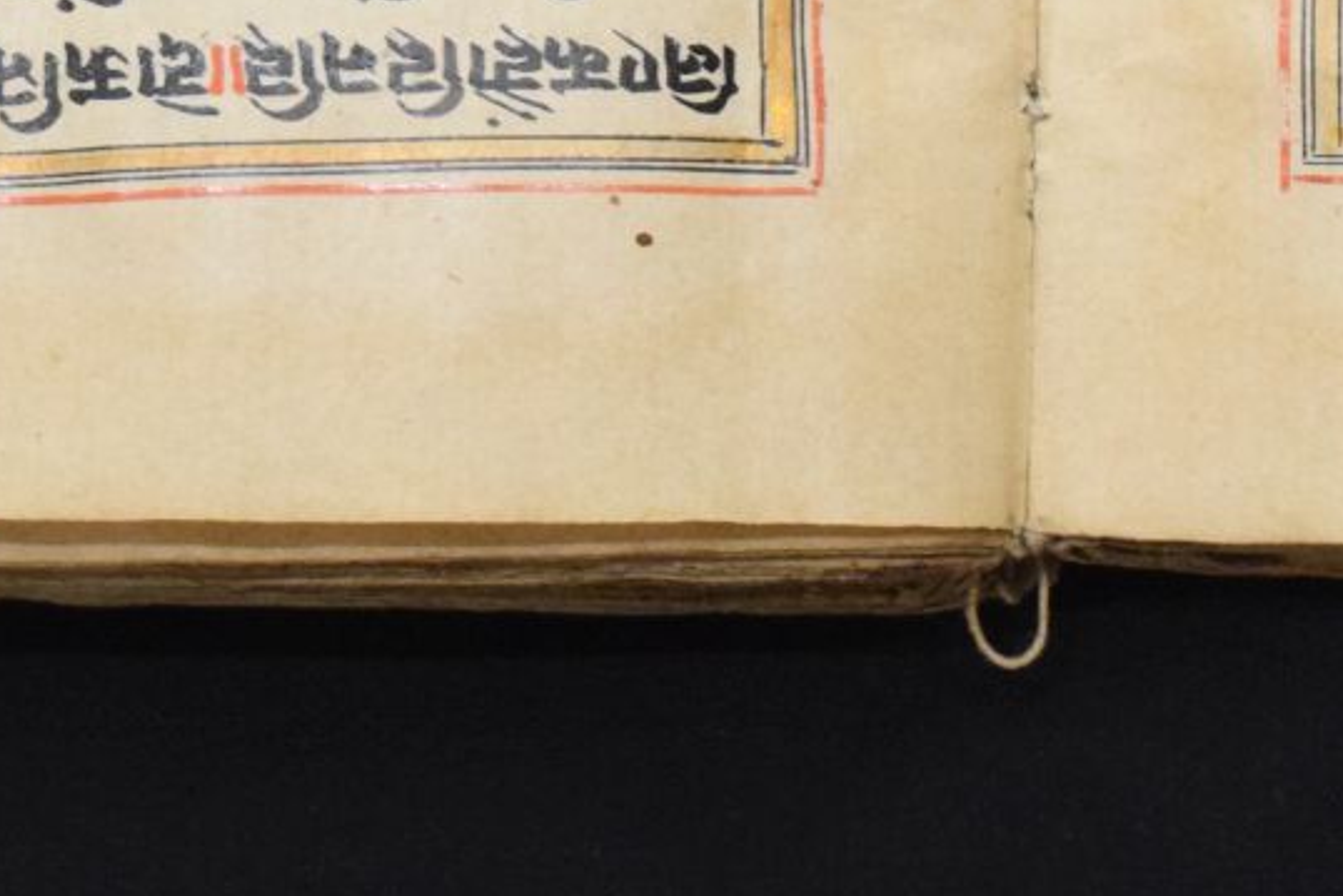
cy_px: -386
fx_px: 5821
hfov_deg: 13.2
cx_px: 744
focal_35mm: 156
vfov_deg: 8.6
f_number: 6.3
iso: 3200
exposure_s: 1/125
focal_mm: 28
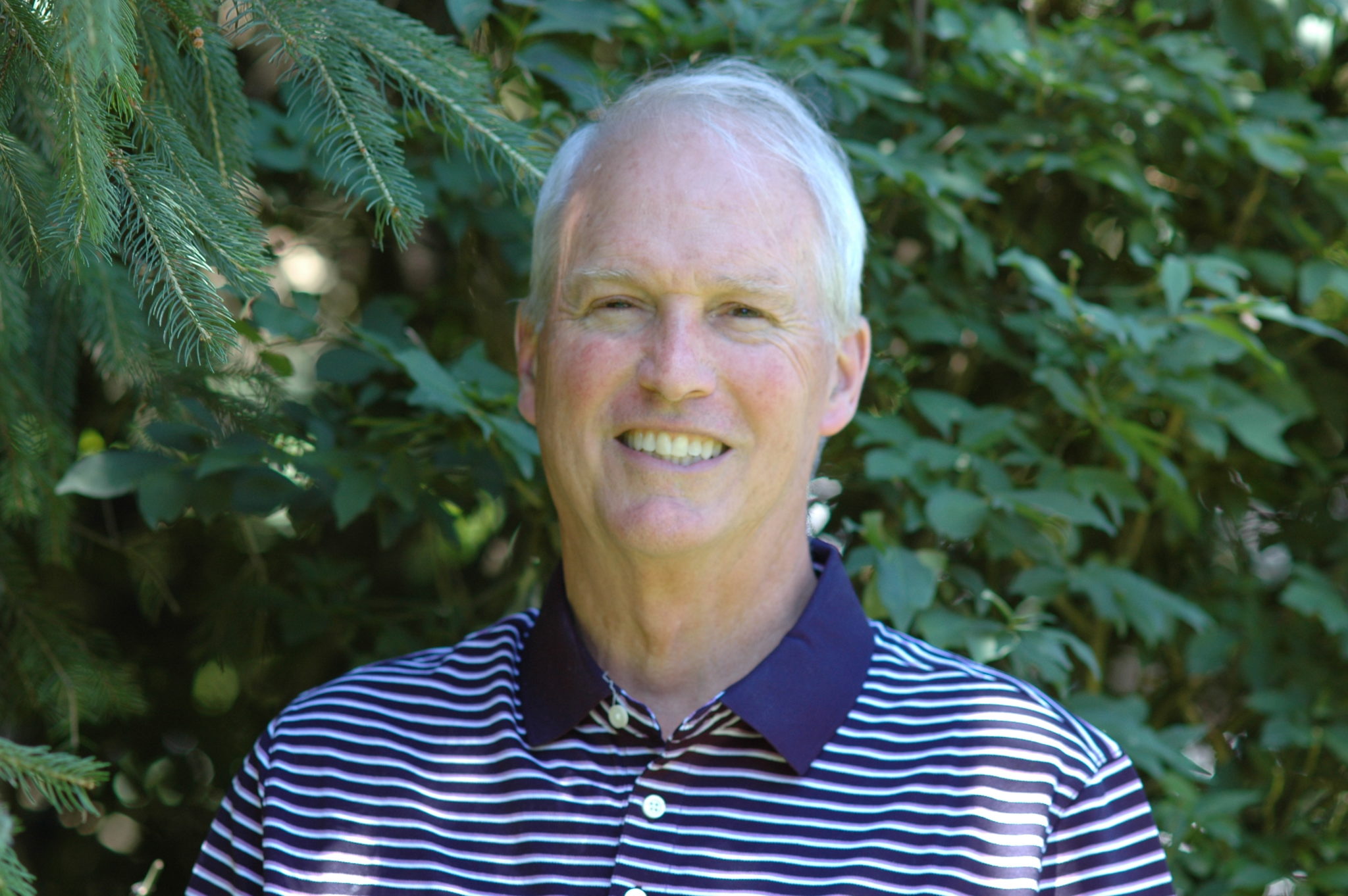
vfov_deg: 8.7
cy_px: 448
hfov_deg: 13.1
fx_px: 5893
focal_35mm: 158
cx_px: 674
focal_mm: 105
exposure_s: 1/160
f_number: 3.2
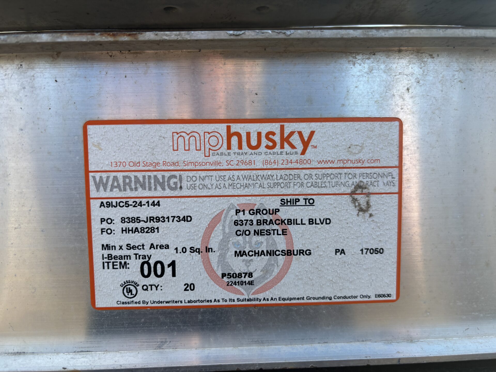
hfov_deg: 67.3
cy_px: 186
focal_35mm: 26
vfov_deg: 53.1
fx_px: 373
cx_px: 248
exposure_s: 1/865
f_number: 1.6
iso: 50
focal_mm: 5.96
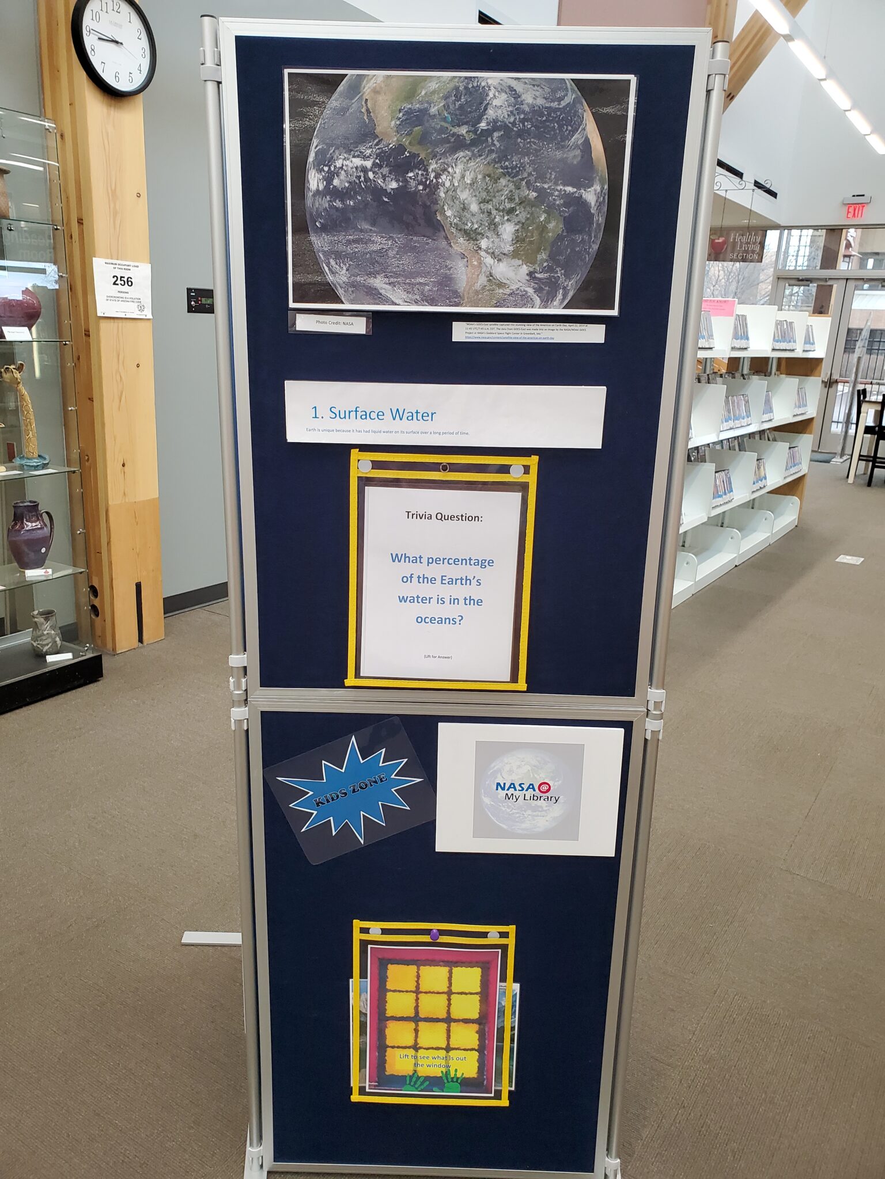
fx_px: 886
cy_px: 590
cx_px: 442
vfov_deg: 67.3
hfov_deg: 53.1
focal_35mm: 26
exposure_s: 1/120
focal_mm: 4.3
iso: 320
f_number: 2.4
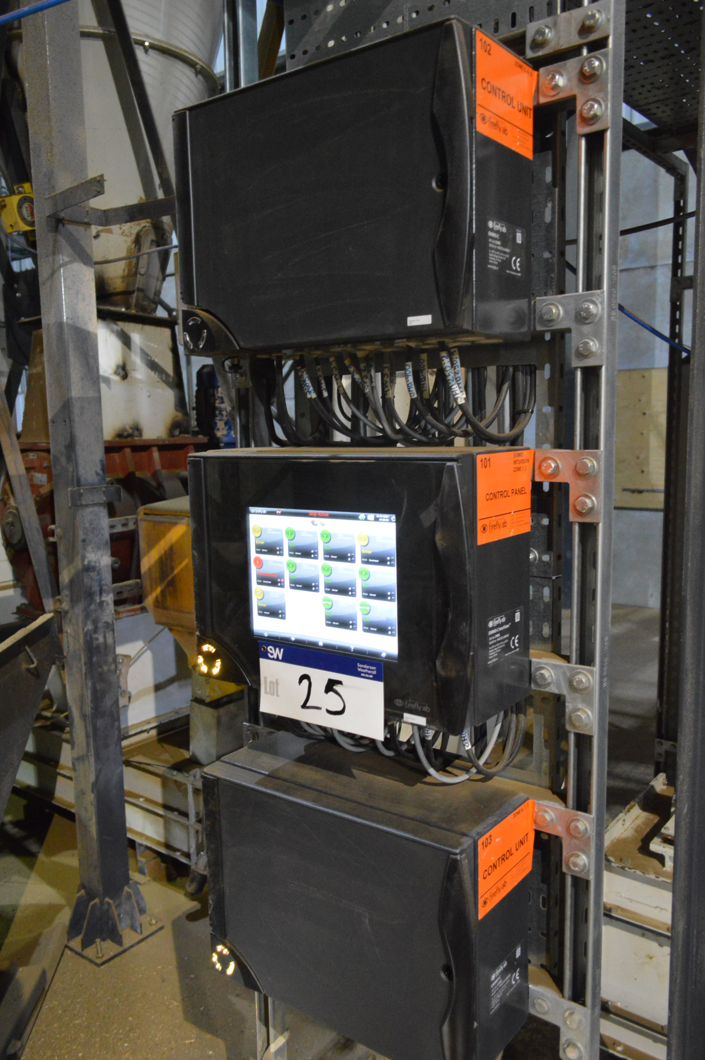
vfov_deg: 67.4
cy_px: 530
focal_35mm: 27
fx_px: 795
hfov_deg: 47.8
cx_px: 352
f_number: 3.5
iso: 3200
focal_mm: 18
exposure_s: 1/40
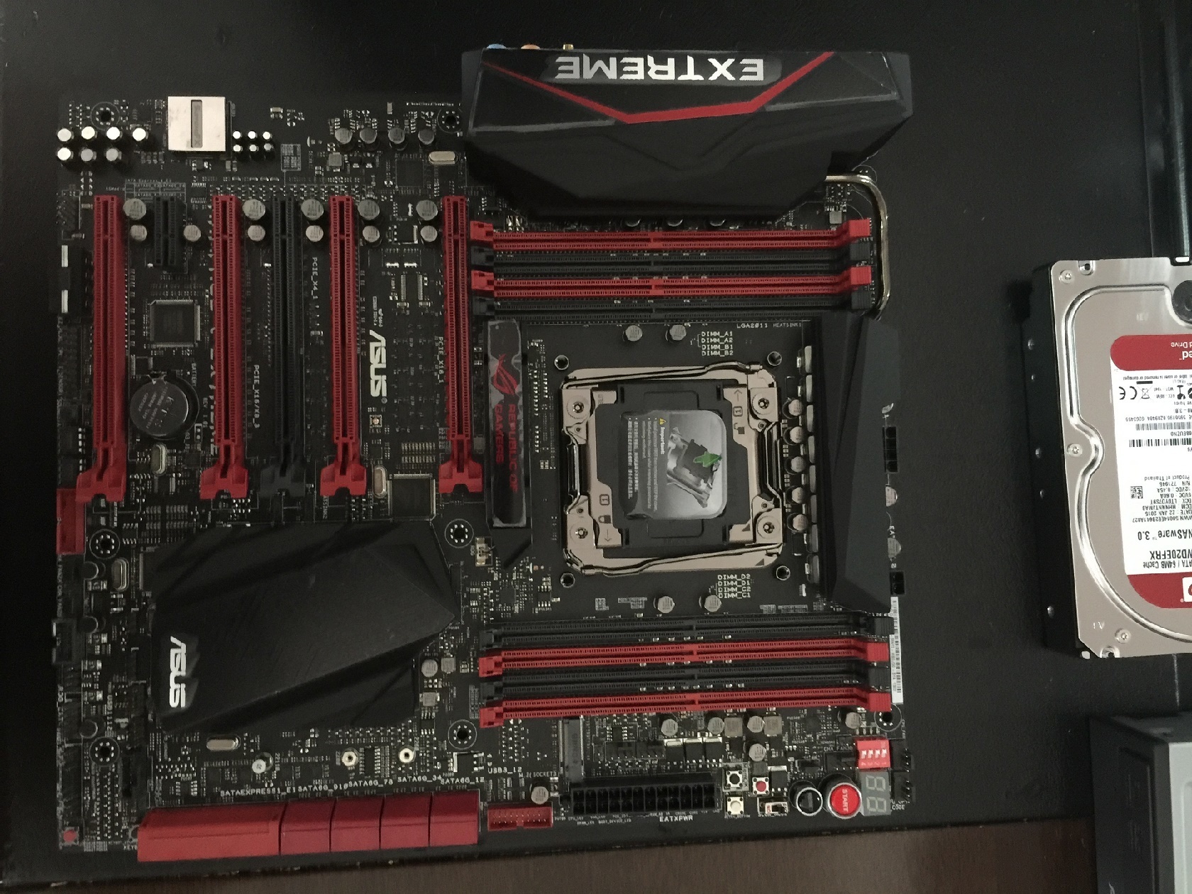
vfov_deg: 48.2
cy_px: 447
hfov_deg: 61.7
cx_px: 596
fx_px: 999
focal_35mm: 29
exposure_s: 1/4
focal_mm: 4.15
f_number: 2.2
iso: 125
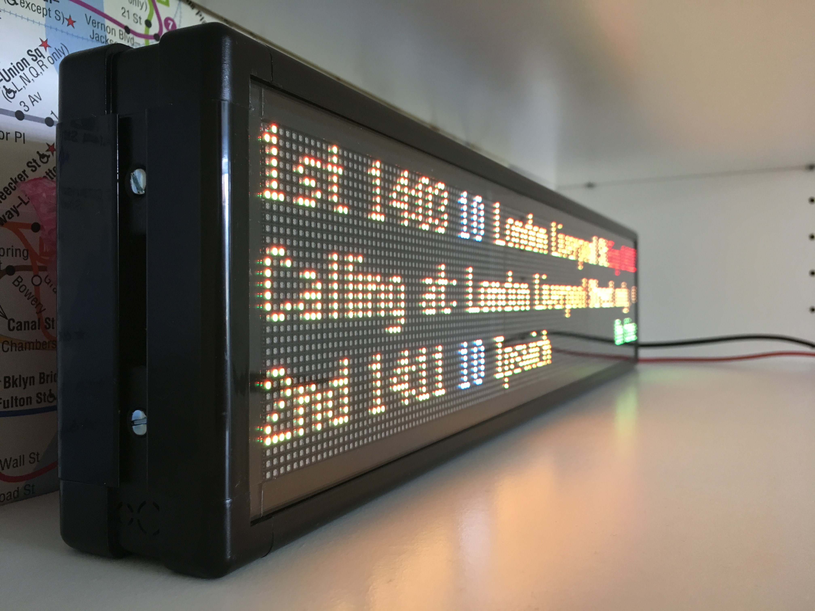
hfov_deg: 61.7
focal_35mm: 29
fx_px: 683
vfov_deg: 48.2
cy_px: 306
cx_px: 408
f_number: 2.2
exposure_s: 1/33
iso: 125
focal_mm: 4.15
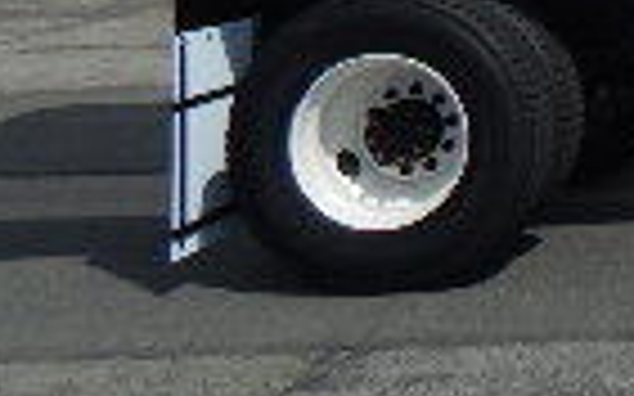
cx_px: 1268
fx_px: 1831
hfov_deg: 15.6
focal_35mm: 106
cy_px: -270
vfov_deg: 11.6
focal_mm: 4
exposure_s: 1/1500
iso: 125
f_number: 6
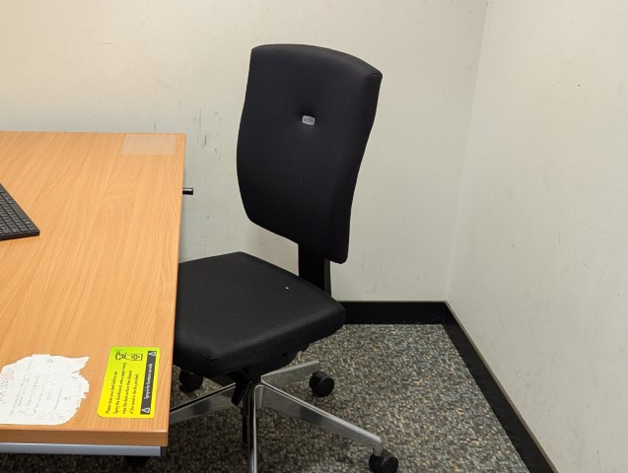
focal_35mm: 45
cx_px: 167
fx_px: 818
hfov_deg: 41.0
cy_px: 265
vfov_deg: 32.2
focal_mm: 6.81
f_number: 1.85
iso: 178
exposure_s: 1/23.8
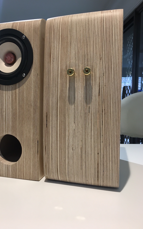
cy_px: 115
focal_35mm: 31
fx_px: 193
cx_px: 59
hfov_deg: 40.4
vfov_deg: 61.2
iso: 40
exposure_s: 1/33
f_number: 2.2
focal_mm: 4.15
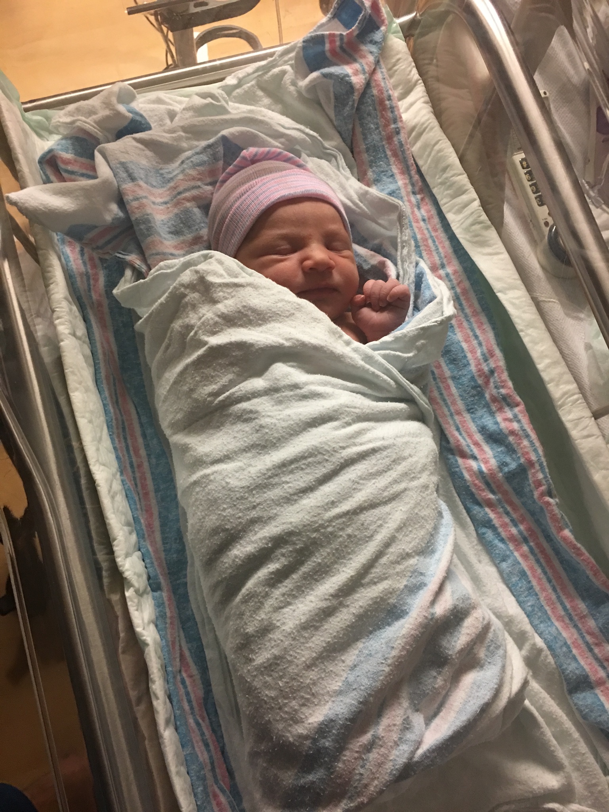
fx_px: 680
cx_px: 304
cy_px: 406
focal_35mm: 29
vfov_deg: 61.7
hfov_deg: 48.2
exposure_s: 1/15
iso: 100
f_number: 2.2
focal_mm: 4.15
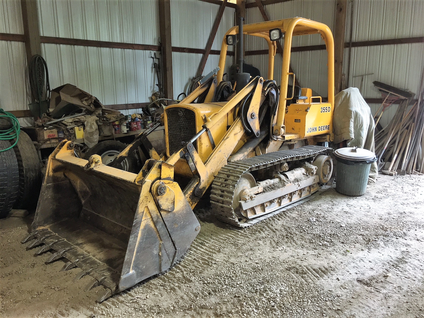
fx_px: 355
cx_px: 212
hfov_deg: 61.7
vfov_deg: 48.2
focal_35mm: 29
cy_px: 159
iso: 50
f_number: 2.2
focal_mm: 4.15
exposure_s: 1/30
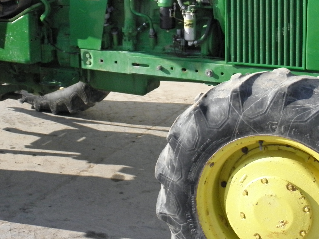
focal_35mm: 58
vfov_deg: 24.3
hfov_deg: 33.2
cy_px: 10
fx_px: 534
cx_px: 136
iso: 160
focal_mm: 5.2
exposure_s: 1/200
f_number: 7
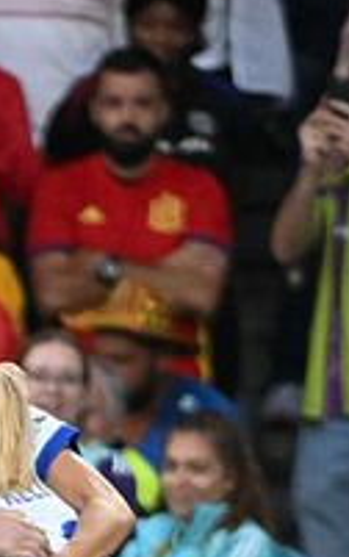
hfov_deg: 1.0
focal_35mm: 1324
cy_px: 621
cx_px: -560
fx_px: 20106
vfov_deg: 1.6
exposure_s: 1/1000
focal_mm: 340
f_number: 4
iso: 3200
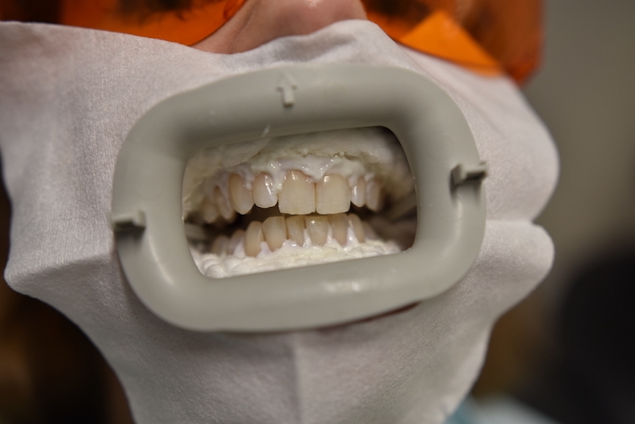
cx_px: 318
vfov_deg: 31.9
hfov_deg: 46.4
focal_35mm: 42
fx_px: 741
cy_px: 212
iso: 250
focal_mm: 28
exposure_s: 1/160
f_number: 2.2
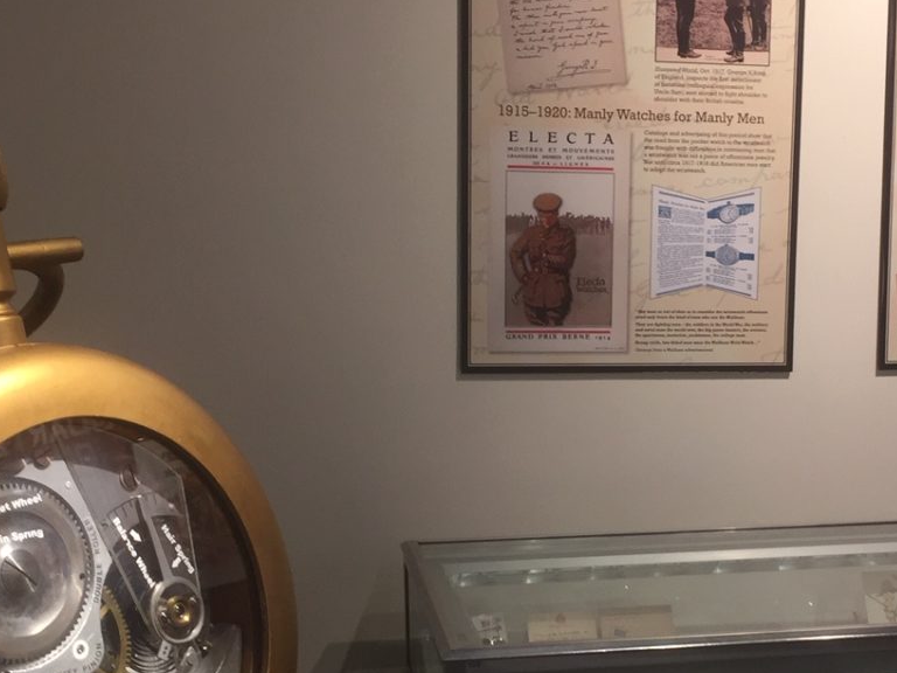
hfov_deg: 32.9
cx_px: 605
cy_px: 444
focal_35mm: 58
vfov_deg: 25.1
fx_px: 1503
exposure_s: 1/30
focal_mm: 4.15
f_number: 2.2
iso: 64
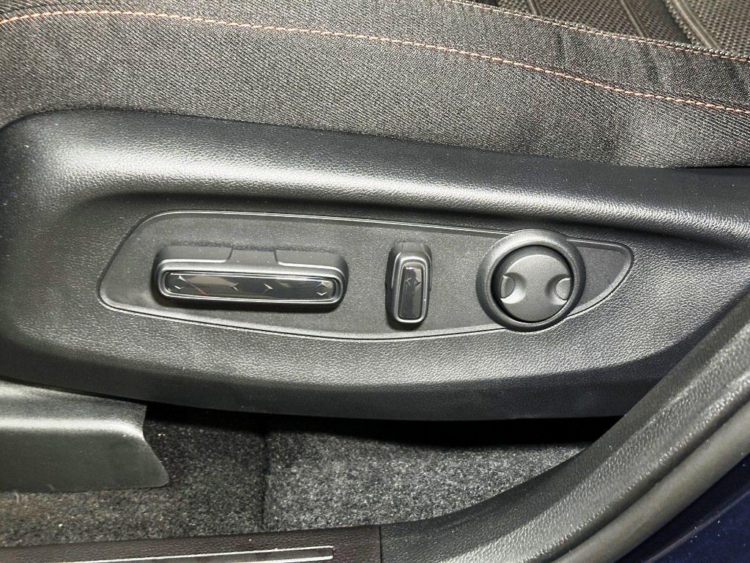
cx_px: 375
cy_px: 282
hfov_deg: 39.7
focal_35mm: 48
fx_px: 1040
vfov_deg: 30.3
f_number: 1.78
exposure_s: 1/24
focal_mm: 6.86
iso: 640
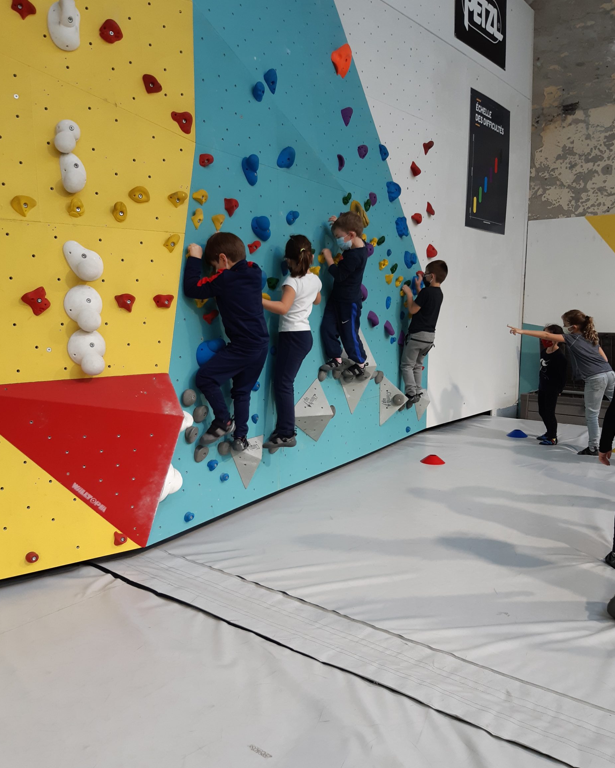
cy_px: 391
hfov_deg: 51.5
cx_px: 303
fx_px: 637
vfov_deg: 62.2
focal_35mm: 28
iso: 80
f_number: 1.7
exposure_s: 1/100
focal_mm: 3.92
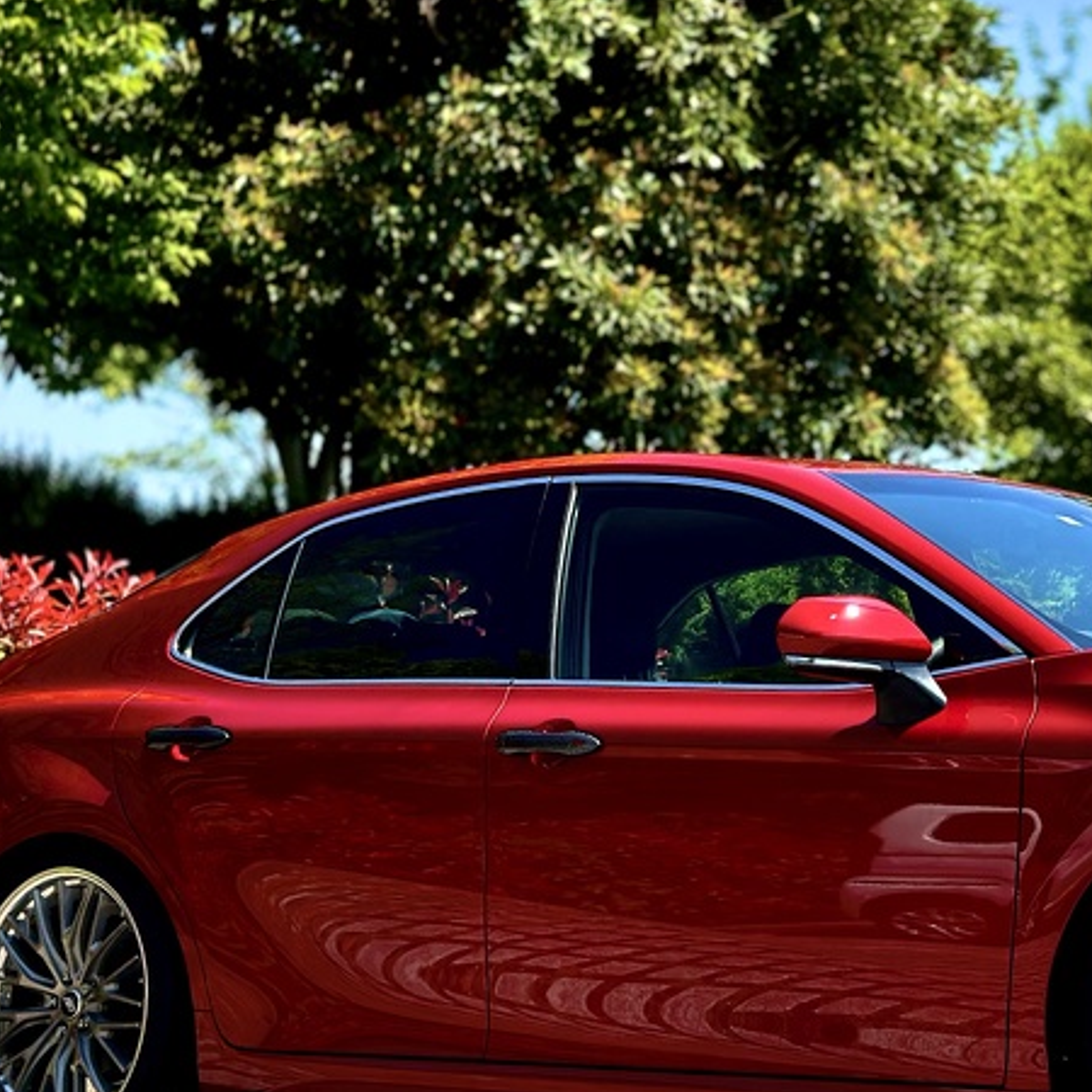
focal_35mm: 95
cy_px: 468
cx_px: 956
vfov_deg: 18.3
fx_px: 3391
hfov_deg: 18.0
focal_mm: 6.86
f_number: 1.78
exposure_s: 1/1815
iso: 80
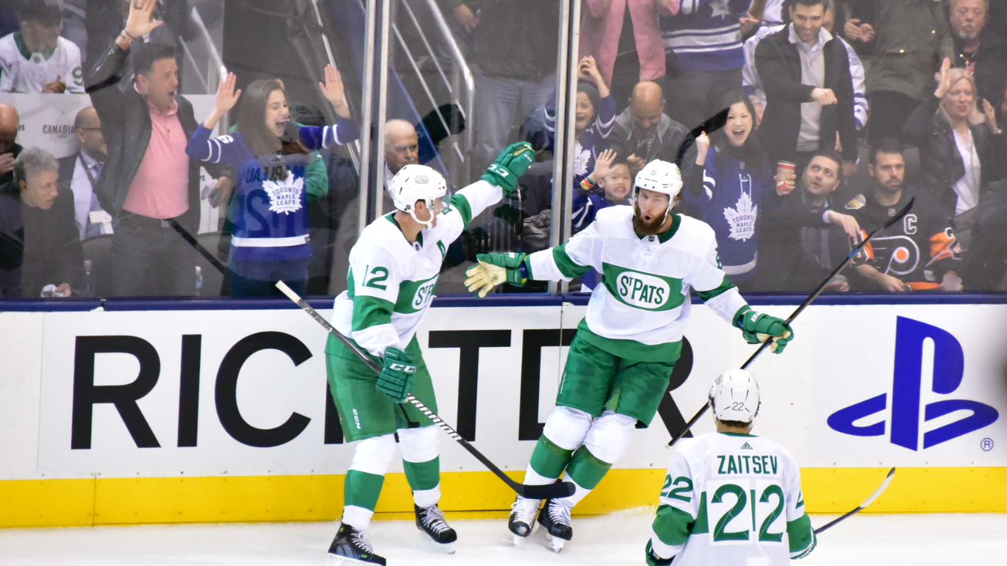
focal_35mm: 263
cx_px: 504
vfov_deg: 4.6
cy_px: 293
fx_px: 7022
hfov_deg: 8.2
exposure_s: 1/1250
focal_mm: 250
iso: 12800
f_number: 5.6
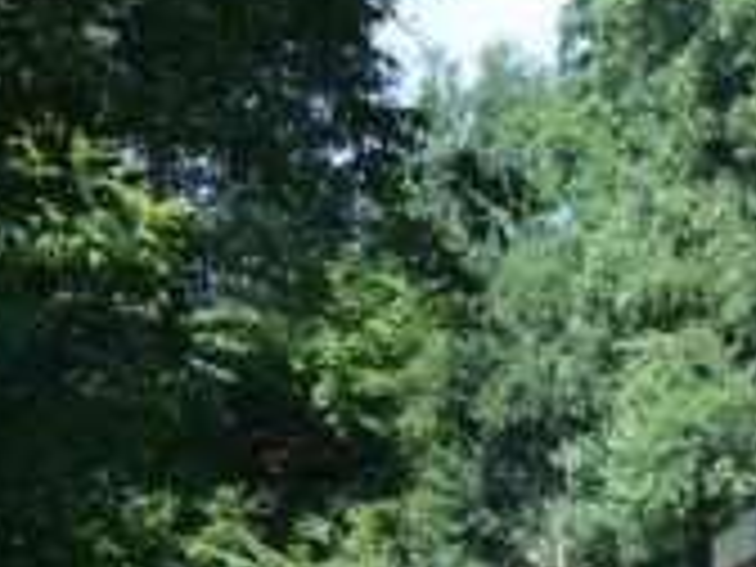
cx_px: 828
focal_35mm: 240
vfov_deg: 6.2
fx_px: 5242
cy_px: 556
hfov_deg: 8.2
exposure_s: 1/1000
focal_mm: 50
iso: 200
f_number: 3.5
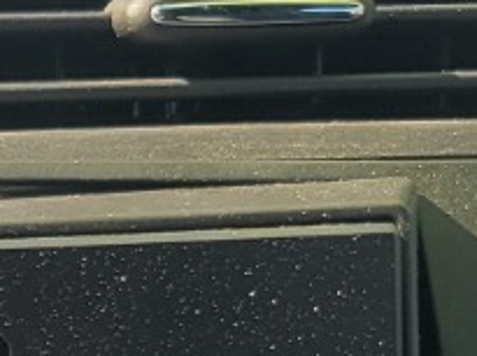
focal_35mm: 183
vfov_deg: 7.9
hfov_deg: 10.0
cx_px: -493
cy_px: 582
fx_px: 2517
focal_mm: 5.4
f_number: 1.8
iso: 40
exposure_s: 1/140
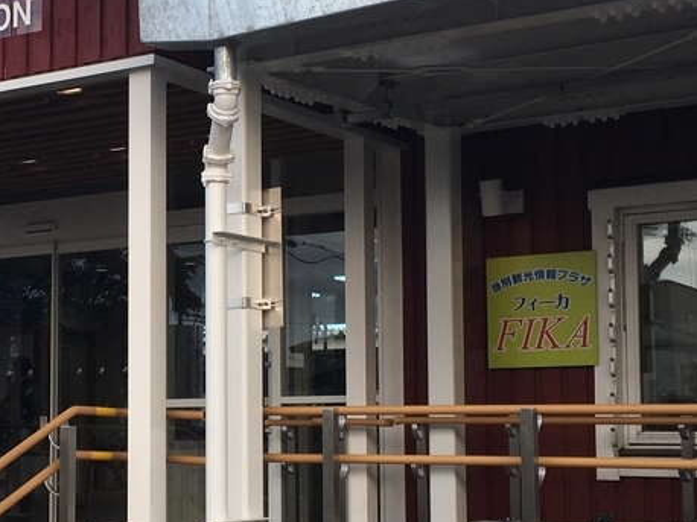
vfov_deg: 19.3
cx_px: 132
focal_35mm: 76
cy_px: 314
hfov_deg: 25.2
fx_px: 1529
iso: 25
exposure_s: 1/553
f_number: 2.2
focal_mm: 4.15
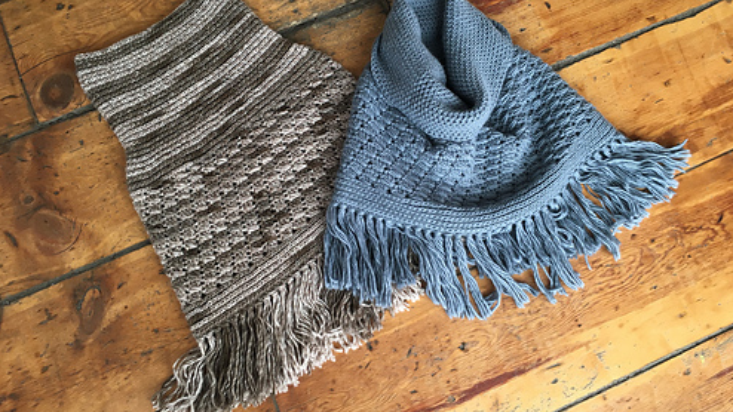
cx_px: 364
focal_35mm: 32
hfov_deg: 61.0
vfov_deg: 36.6
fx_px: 622
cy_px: 180
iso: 25
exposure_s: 1/40
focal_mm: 4.15
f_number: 2.2
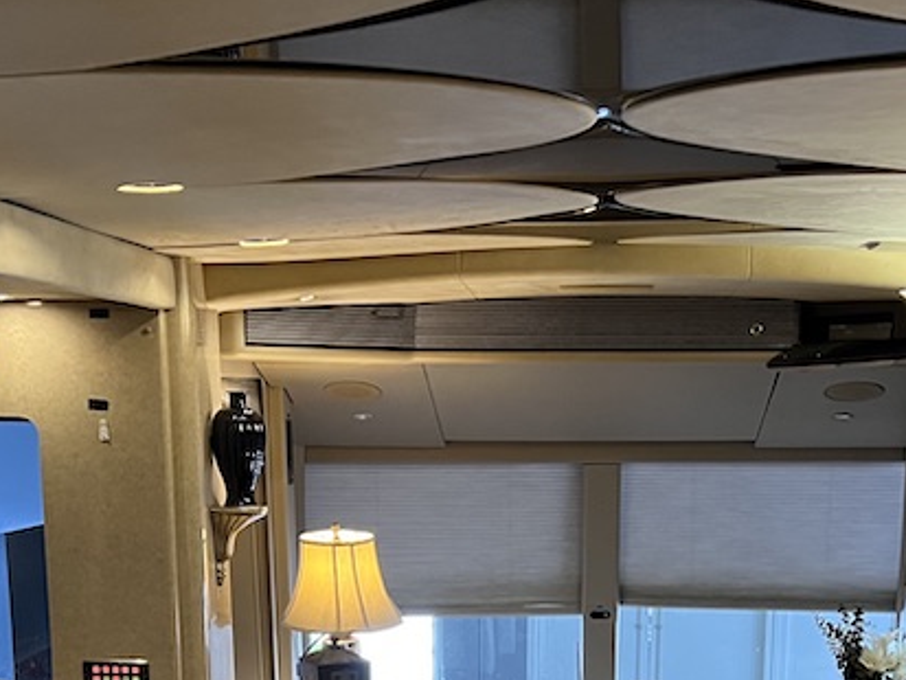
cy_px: 739
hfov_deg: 30.7
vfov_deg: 22.1
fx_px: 1649
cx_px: 513
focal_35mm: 63
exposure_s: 1/51
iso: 320
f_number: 1.5
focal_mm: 5.7
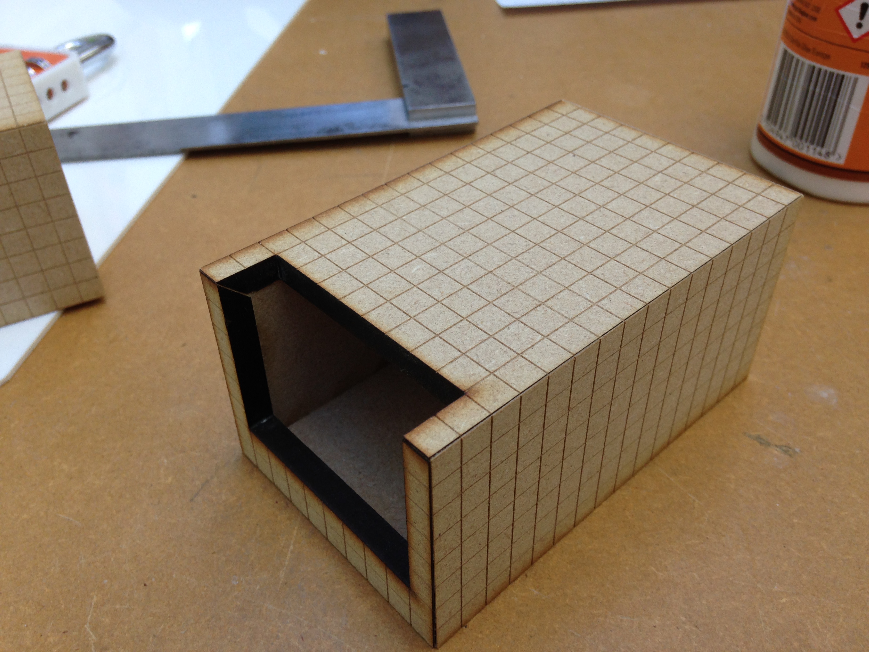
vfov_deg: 42.9
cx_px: 434
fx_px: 828
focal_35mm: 33
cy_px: 326
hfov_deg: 55.4
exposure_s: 1/60
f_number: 2.4
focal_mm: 4.12
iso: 50
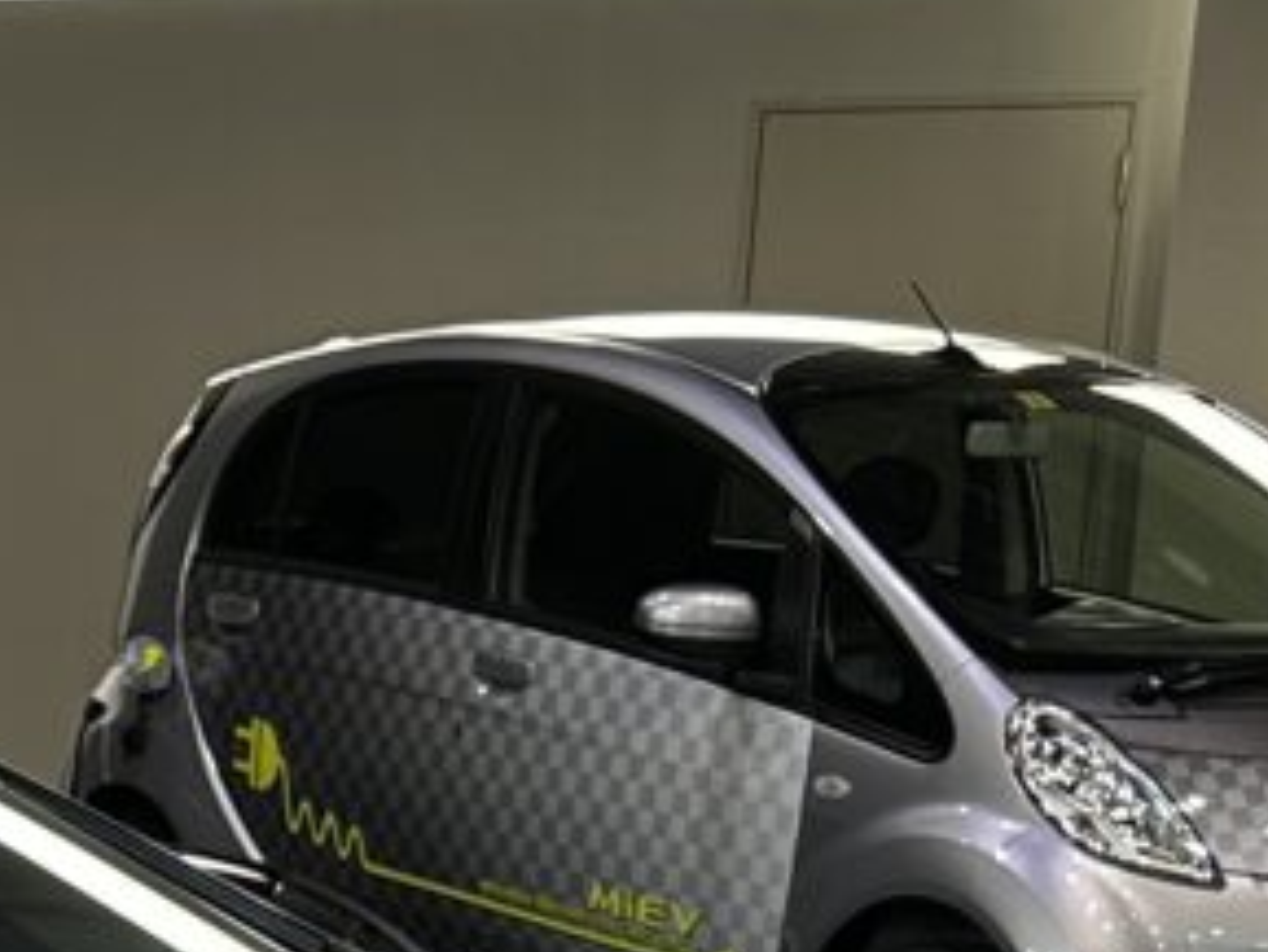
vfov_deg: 10.5
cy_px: 1908
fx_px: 4764
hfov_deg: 14.1
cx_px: -724
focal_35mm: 130
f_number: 1.78
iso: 125
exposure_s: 1/60
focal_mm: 6.86
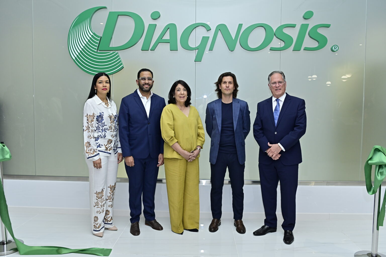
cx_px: 193
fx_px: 321
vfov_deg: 43.6
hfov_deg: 62.0
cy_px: 128
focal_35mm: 30
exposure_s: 1/160
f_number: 4
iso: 500
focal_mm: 30
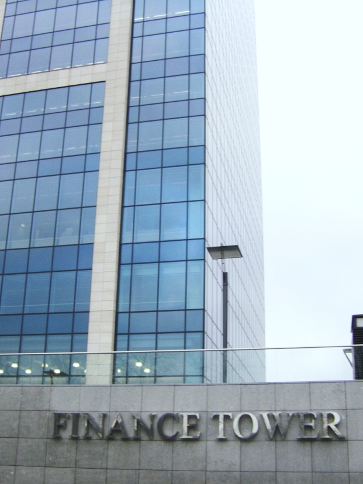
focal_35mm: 47
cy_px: 268
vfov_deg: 40.4
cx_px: 159
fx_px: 657
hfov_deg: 30.8
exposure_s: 1/60
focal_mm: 6.3
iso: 64
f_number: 3.5
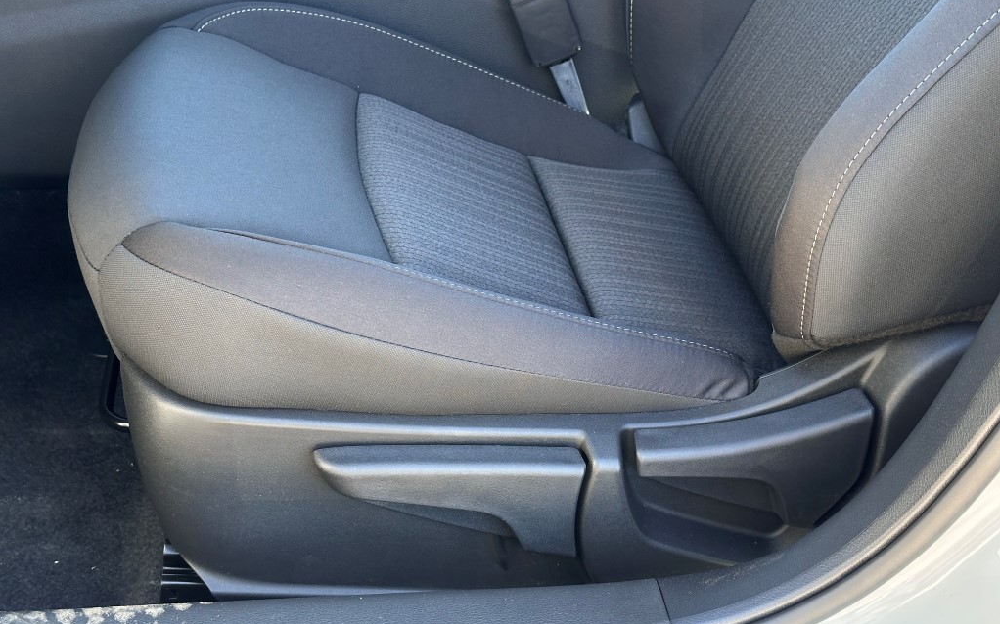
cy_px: 292
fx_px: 1389
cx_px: 500
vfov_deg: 25.3
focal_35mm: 51
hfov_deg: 39.6
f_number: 1.78
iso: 80
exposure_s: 1/105
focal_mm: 6.86
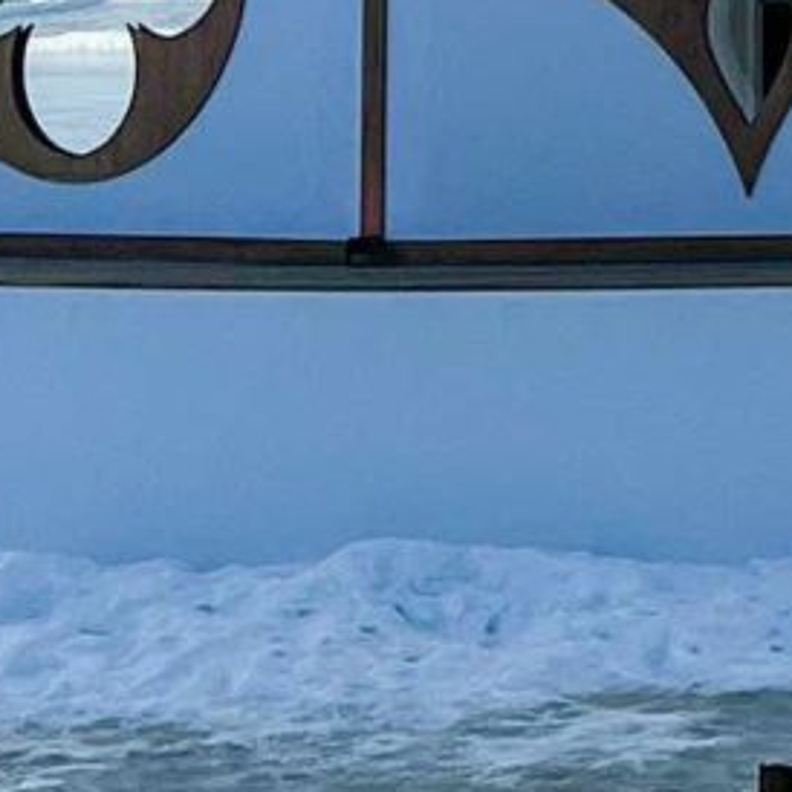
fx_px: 5565
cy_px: -720
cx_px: 1159
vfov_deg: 7.8
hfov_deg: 8.0
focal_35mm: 215
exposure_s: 1/16000
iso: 40
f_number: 1.5
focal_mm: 5.7
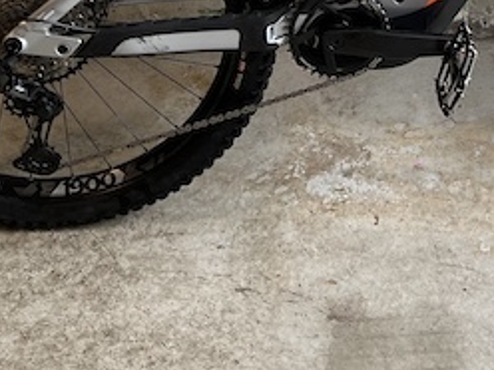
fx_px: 1199
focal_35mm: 84
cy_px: -78
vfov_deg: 16.8
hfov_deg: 22.5
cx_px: 474
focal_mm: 5.7
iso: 100
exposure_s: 1/121
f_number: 1.5
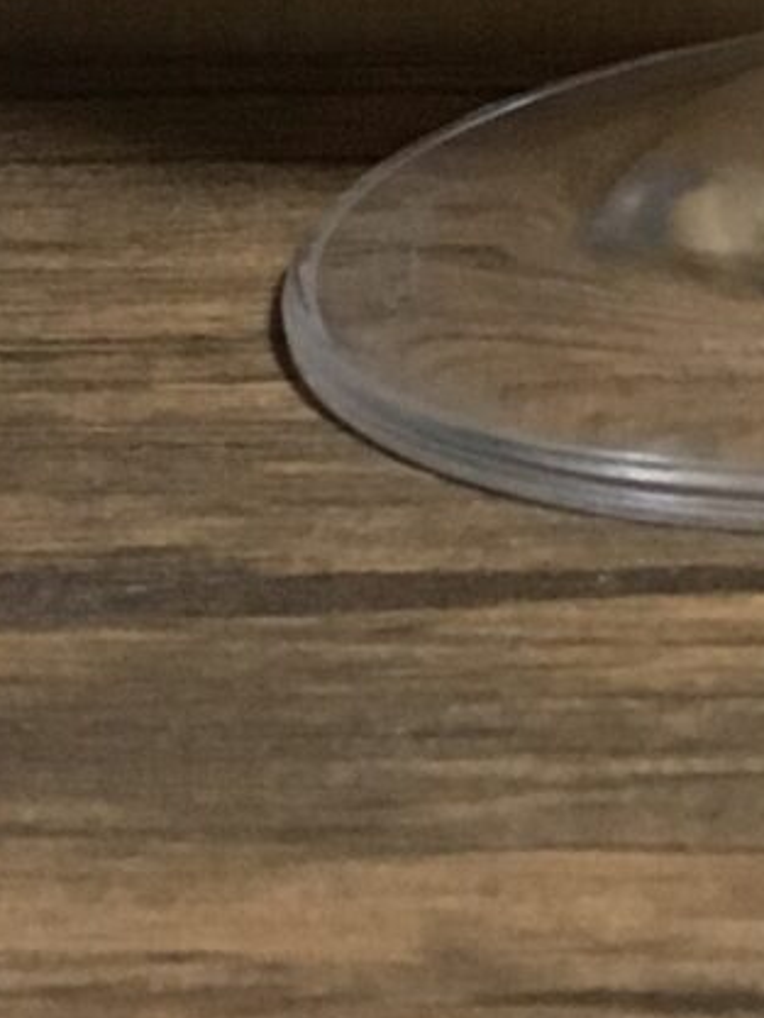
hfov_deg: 7.8
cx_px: 1806
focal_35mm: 178
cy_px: -1121
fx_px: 5235
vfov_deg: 10.1
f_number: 2.2
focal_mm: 4.15
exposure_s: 1/15
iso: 200
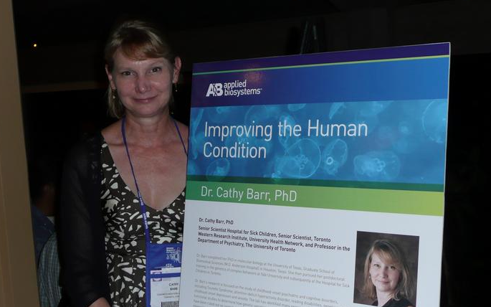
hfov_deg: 38.9
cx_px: 242
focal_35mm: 52
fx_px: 696
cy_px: 177
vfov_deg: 24.8
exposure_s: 1/30
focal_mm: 7.8
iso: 125
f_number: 4.2
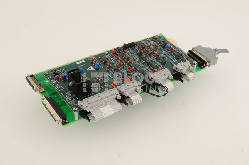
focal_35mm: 50
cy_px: 82
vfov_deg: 26.9
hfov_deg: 39.6
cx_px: 124
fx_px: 346
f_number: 13
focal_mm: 50
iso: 1600
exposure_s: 1/125
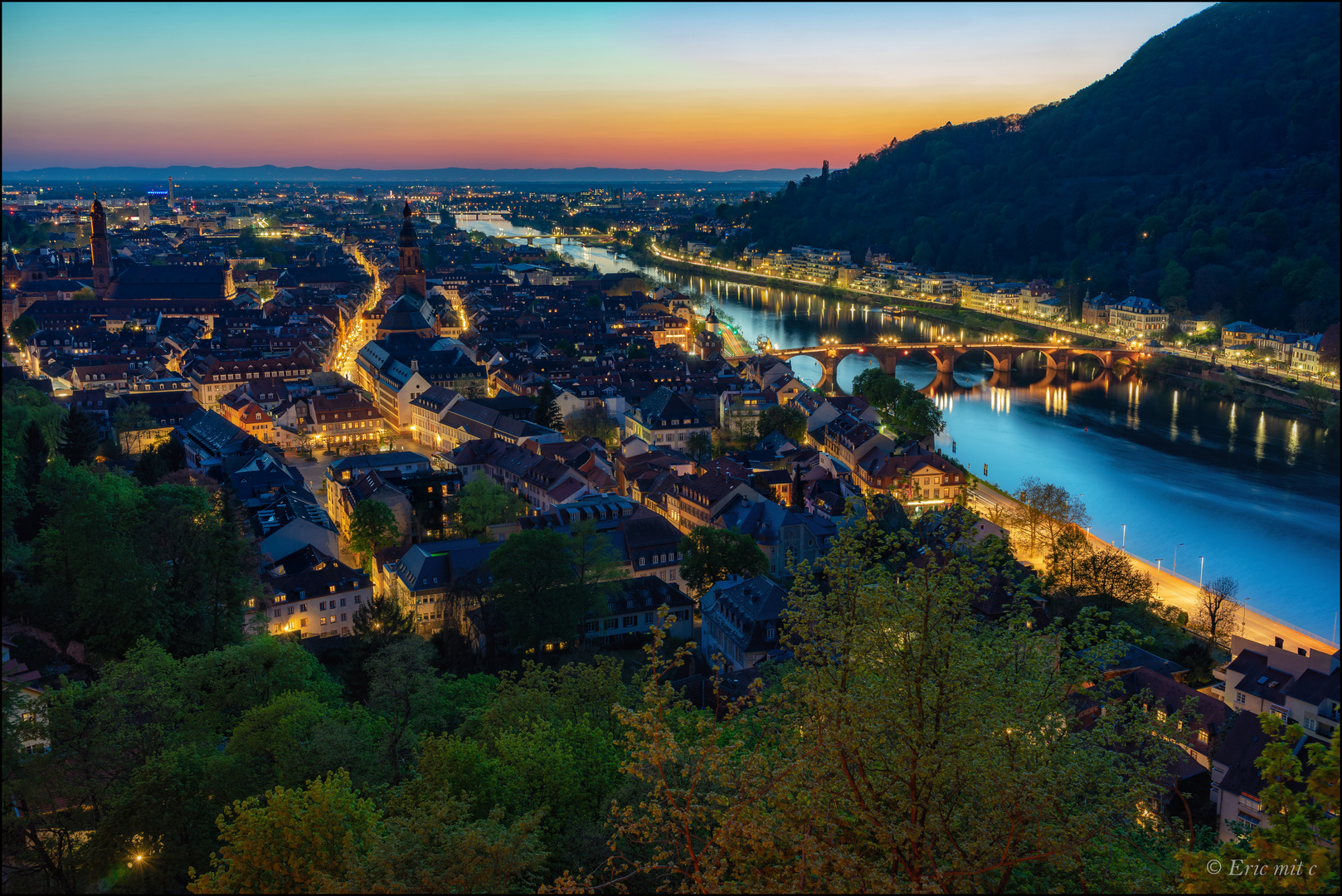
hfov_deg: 55.8
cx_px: 671
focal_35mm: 34
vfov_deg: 38.9
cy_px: 448
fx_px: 1268
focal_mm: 34
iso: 100
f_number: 8
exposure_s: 30
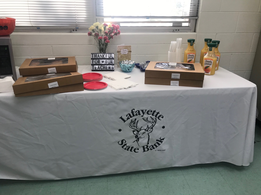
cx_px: 130
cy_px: 98
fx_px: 211
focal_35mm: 28
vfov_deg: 49.7
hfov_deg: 63.4
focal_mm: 3.99
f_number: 1.8
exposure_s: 1/120
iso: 40
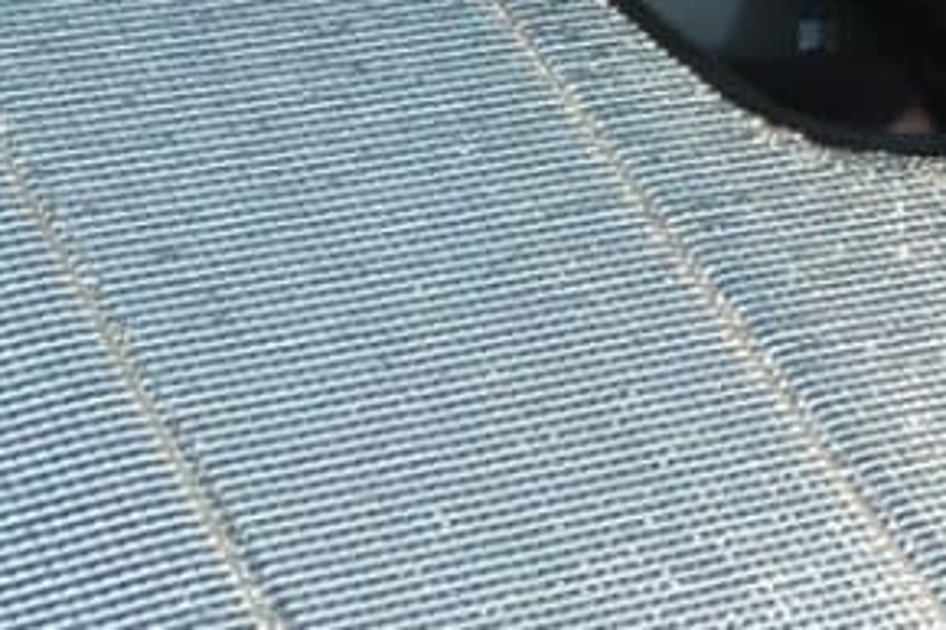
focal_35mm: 143
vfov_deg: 9.5
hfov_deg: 14.3
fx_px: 3755
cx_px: 721
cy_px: 761
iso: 200
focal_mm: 18
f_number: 2.8
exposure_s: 1/26
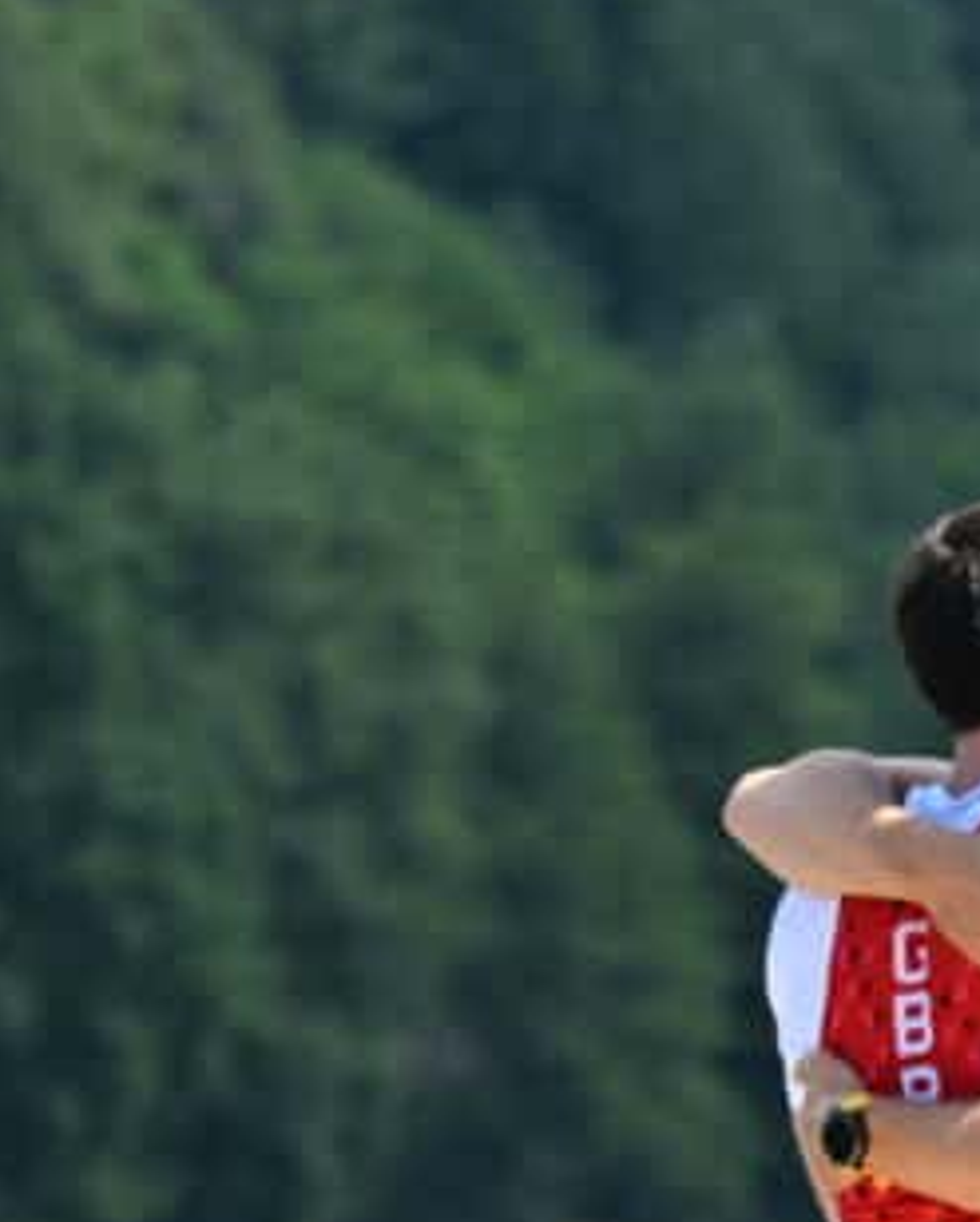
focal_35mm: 409
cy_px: 1282
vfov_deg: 4.7
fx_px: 14806
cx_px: 1349
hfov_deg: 3.8
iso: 90
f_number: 2.8
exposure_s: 1/1000
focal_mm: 112
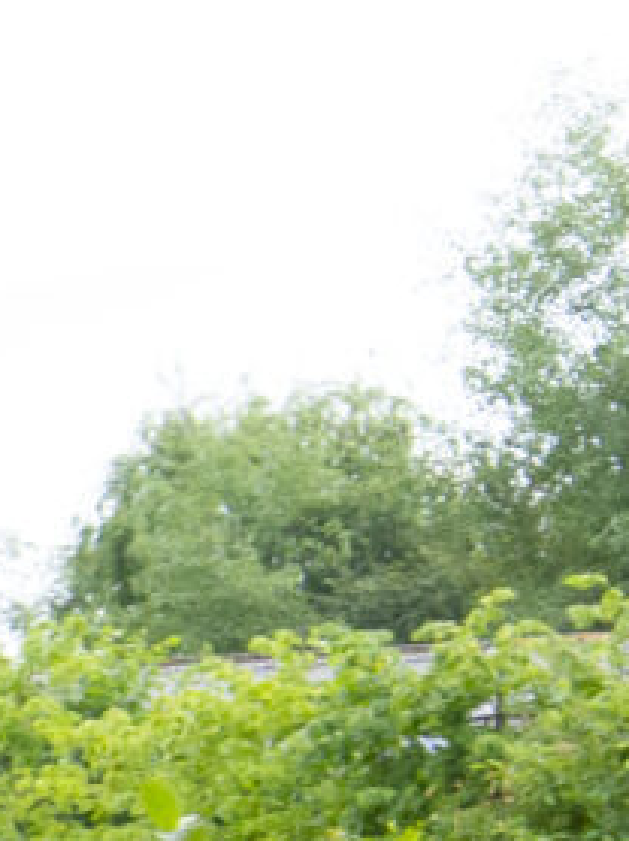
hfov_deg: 3.9
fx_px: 7741
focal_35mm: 319
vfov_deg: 6.2
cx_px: -3091
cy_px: 1059
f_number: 9
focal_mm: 24
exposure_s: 1/125
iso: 400
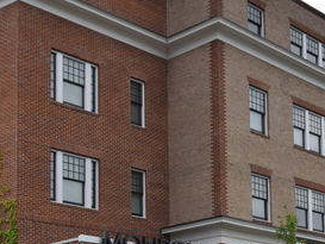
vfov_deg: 19.0
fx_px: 695
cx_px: 188
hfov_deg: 26.3
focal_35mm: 74
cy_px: 275
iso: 200
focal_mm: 14
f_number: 8
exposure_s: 1/500
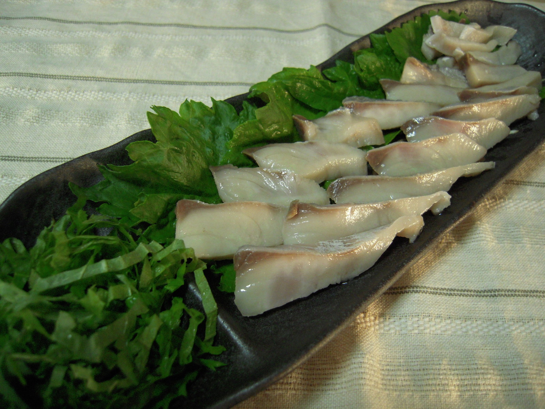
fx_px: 441
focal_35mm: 28
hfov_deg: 63.4
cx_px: 272
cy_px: 204
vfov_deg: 49.7
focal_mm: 5
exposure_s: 1/50
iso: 400
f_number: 2.7
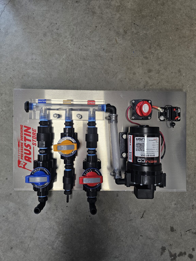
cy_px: 130
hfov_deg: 58.9
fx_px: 174
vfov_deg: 73.9
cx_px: 98
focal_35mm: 23
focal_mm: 6.3
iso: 250
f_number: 1.7
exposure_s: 1/120
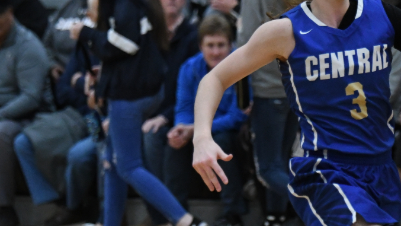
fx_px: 4937
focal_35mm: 464
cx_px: 312
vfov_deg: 2.6
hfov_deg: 4.6
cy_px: 151
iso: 5000
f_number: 2.8
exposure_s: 1/1250
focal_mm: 125
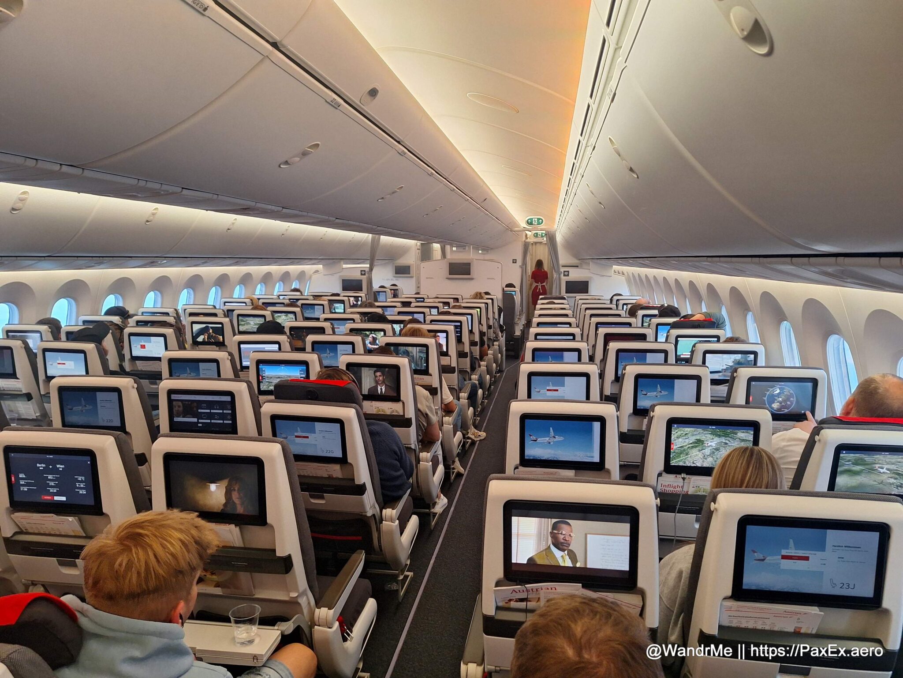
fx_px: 600
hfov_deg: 73.9
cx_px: 452
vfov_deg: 58.9
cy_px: 339
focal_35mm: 23
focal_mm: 5.54
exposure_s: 1/40
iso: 125
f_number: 1.8
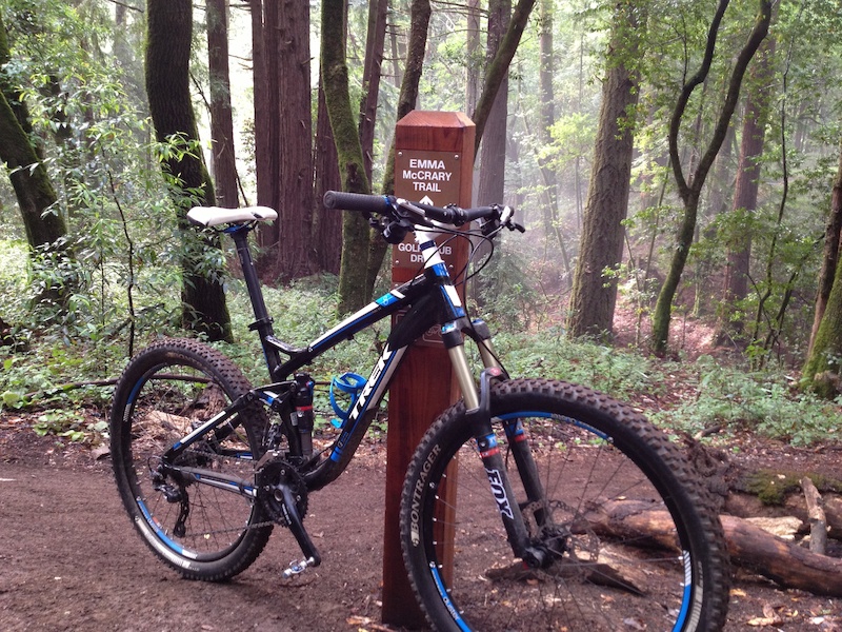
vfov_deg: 40.7
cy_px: 316
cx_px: 421
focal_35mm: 35
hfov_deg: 52.6
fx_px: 851
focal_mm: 4.28
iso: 100
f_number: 2.4
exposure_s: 1/20
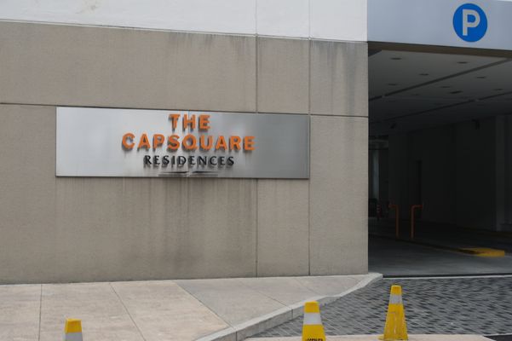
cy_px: 170
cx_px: 256
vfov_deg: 25.5
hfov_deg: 37.5
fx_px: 753
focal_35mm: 53
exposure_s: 1/50
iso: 100
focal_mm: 35
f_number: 6.3
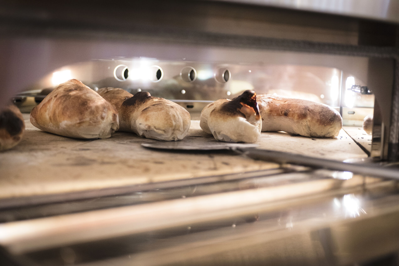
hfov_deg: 39.6
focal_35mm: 50
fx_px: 554
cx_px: 200
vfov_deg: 27.0
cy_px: 133
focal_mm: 50
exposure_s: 1/160
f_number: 2.8
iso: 3200
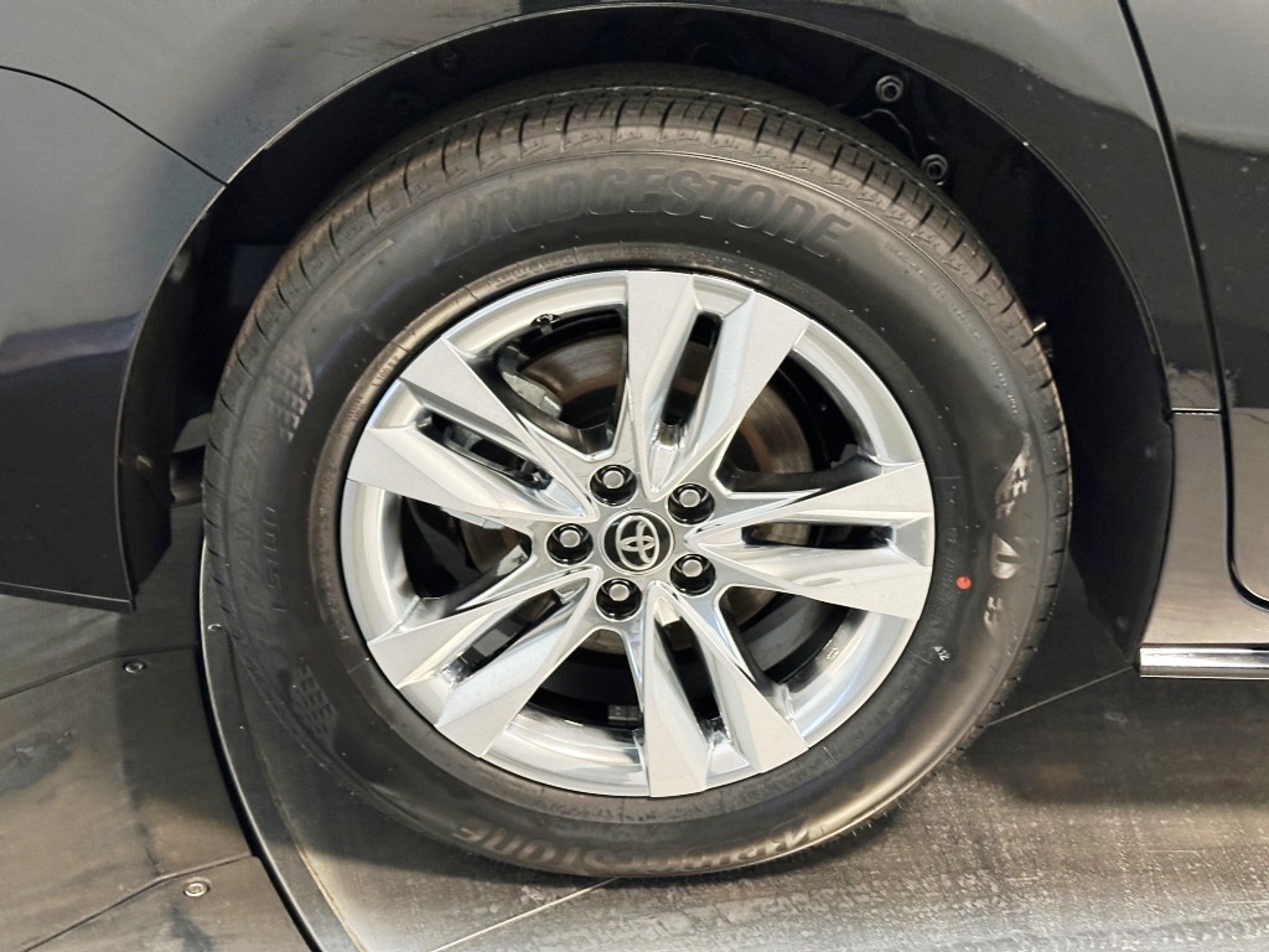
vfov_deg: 30.3
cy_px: 476
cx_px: 634
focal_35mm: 48
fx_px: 1760
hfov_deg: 39.7
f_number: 1.78
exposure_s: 1/30
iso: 500
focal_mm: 6.86
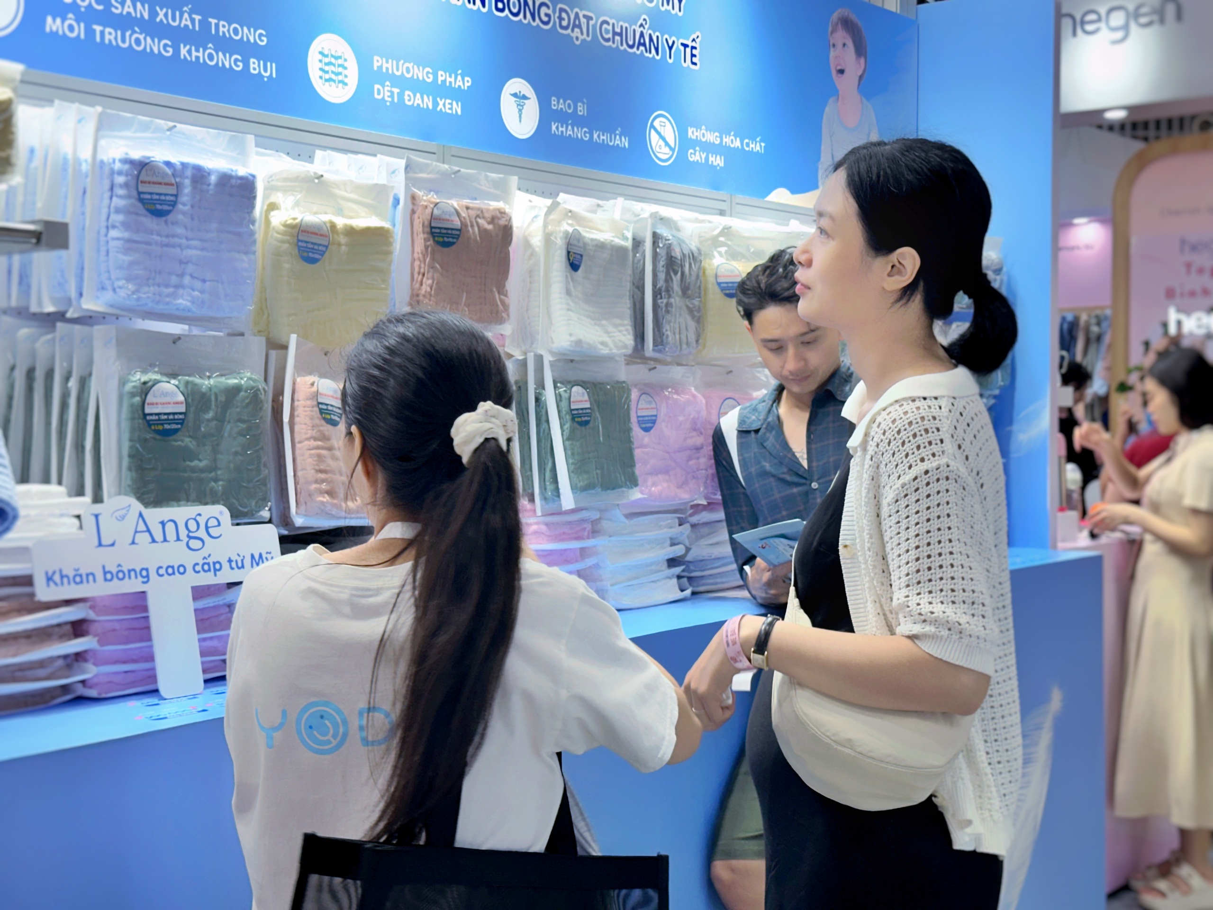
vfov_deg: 30.3
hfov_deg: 39.7
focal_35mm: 48
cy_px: 455
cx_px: 606
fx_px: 1682
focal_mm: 6.86
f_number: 1.78
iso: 50
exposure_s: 1/100
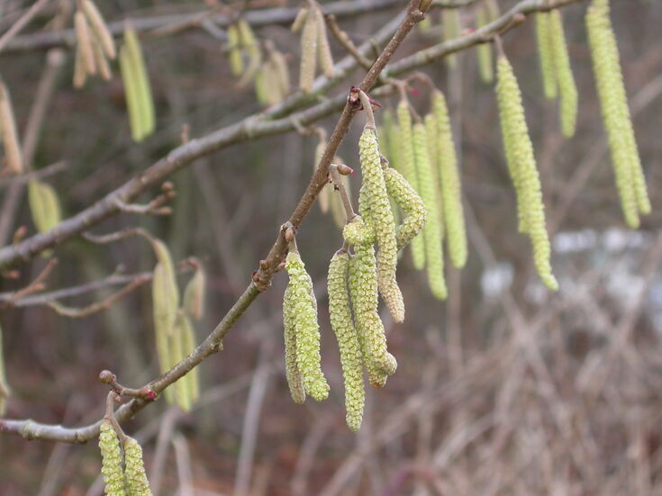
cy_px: 248
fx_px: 2620
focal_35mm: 137
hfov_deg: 14.4
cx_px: 331
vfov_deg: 10.8
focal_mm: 28.4
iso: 100
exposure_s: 1/64.5
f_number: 4.7
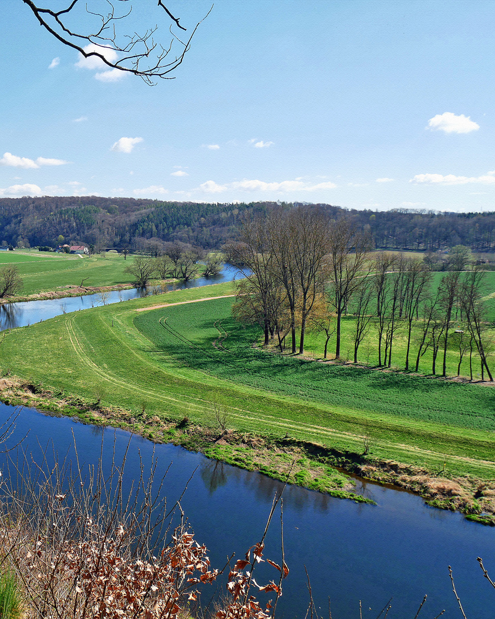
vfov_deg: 55.6
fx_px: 586
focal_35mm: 32
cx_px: 85
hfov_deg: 43.3
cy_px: 315
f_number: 7.1
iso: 200
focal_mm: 12
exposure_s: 1/400
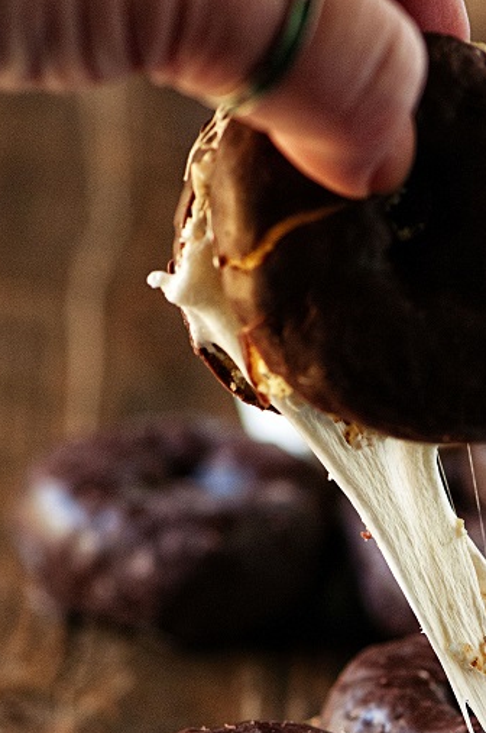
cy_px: 624
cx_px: 383
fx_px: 5520
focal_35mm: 272
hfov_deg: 5.0
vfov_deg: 7.6
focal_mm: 105
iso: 800
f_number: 4.5
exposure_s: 1/80
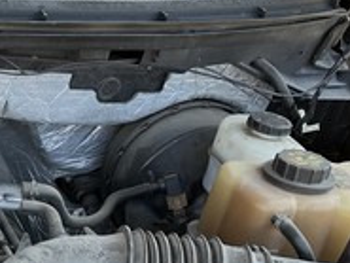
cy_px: 291
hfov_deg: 19.8
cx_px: -123
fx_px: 911
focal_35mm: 90
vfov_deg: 16.0
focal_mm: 5.1
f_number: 1.6
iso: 50
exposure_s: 1/172
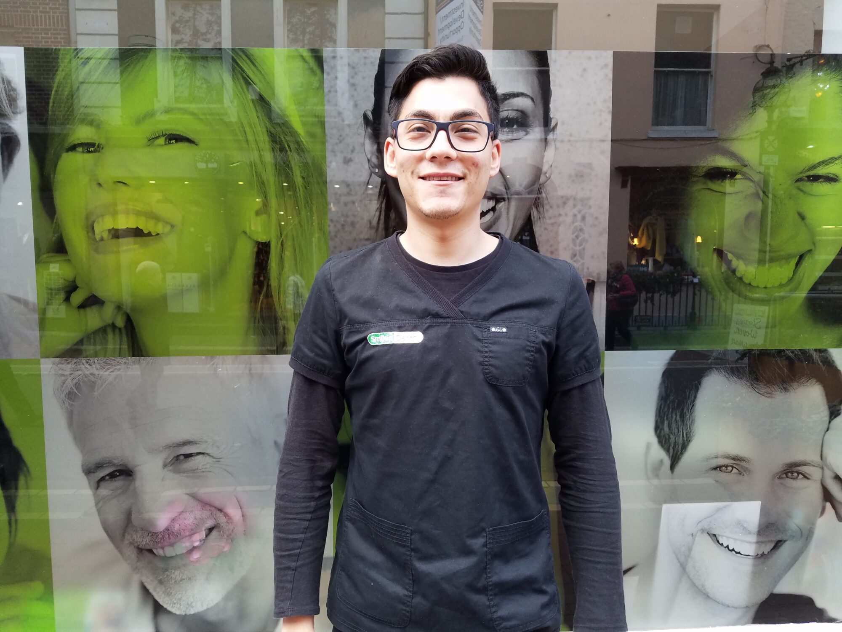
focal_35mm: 26
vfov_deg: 53.1
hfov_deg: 67.3
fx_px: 632
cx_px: 421
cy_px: 316
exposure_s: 1/100
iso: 100
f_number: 1.7
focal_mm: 4.2
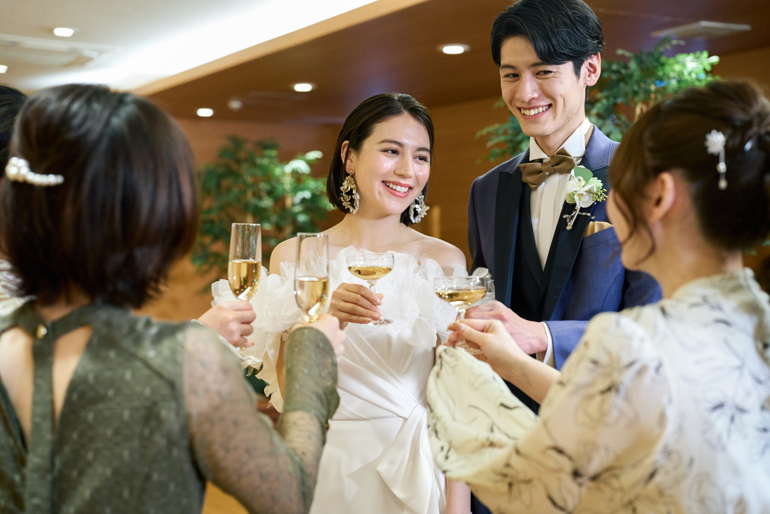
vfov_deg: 27.0
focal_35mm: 50
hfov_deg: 39.6
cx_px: 385
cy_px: 257
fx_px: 1069
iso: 1600
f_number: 2.8
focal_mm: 50
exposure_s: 1/125
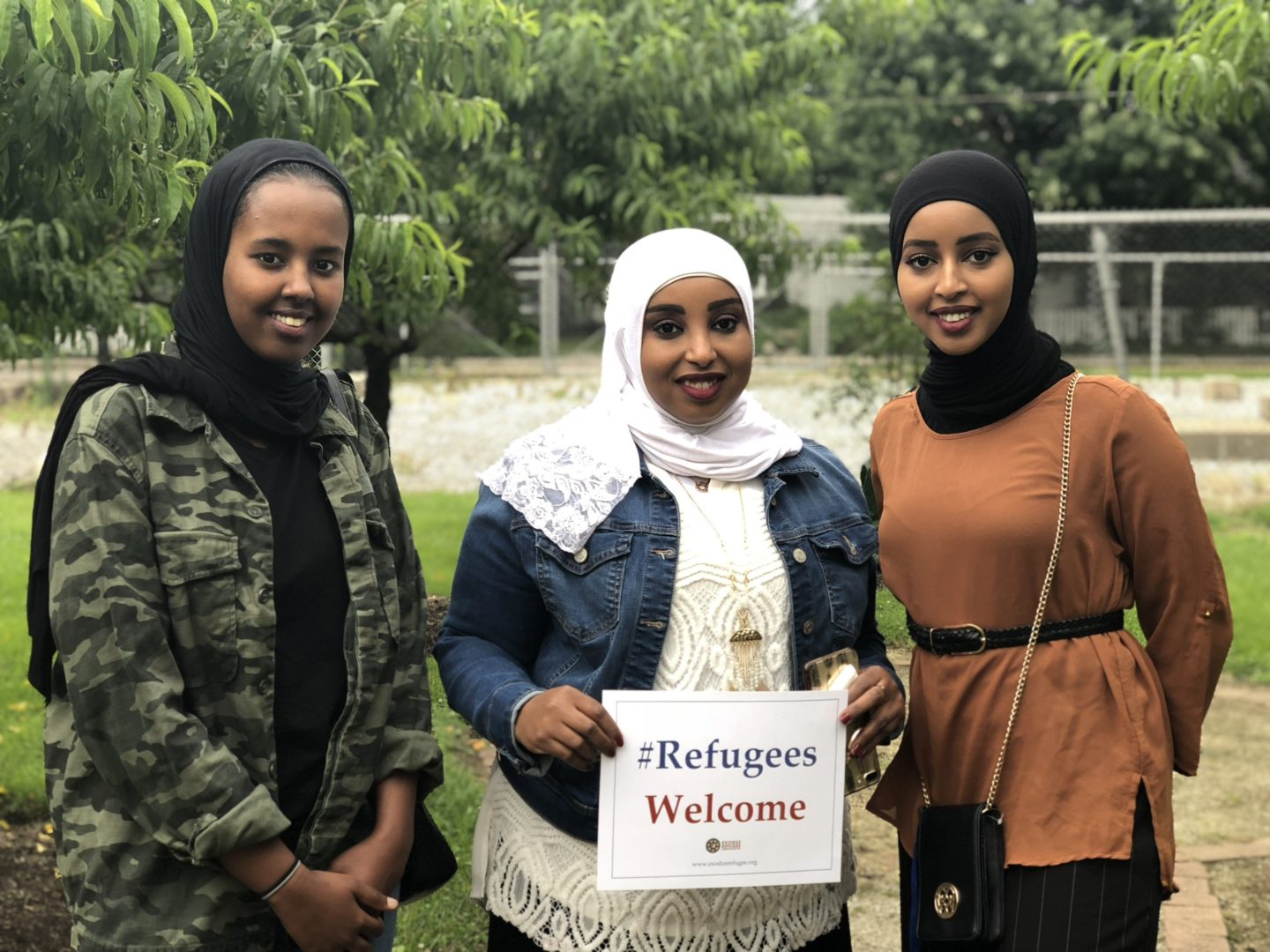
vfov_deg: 28.0
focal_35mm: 52
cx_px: 635
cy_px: 476
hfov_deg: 36.8
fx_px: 1908
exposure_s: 1/60
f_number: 2.4
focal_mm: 6
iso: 20
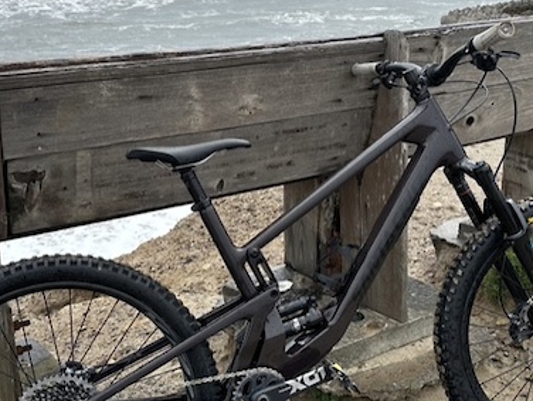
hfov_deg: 37.4
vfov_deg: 28.6
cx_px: 265
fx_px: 786
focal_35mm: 51
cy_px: 198
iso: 80
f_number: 1.78
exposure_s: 1/1664
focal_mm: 6.86
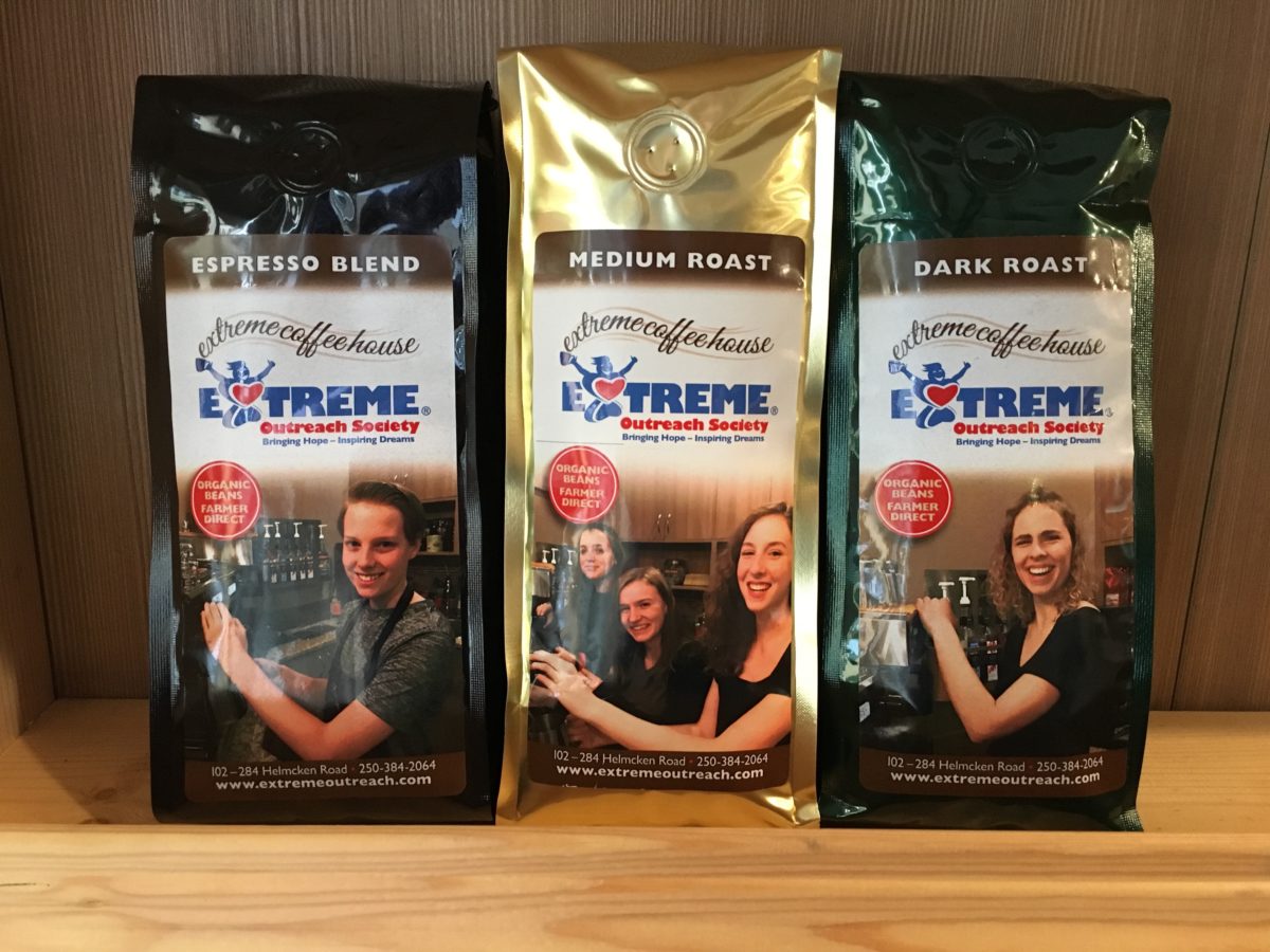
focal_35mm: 29
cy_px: 476
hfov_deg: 61.7
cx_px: 635
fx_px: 1064
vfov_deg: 48.2
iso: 250
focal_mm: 4.15
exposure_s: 1/15
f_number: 2.2
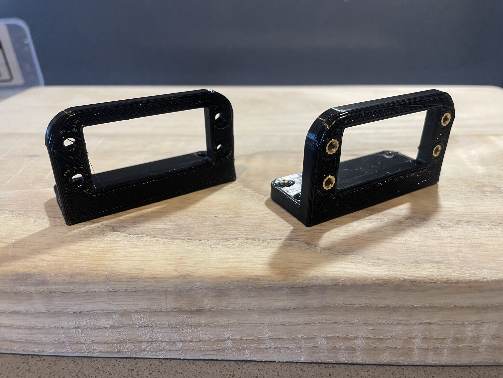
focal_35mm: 26
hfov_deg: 67.3
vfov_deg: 53.1
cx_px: 252
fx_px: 378
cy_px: 189
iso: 80
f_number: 1.6
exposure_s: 1/50
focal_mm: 4.2
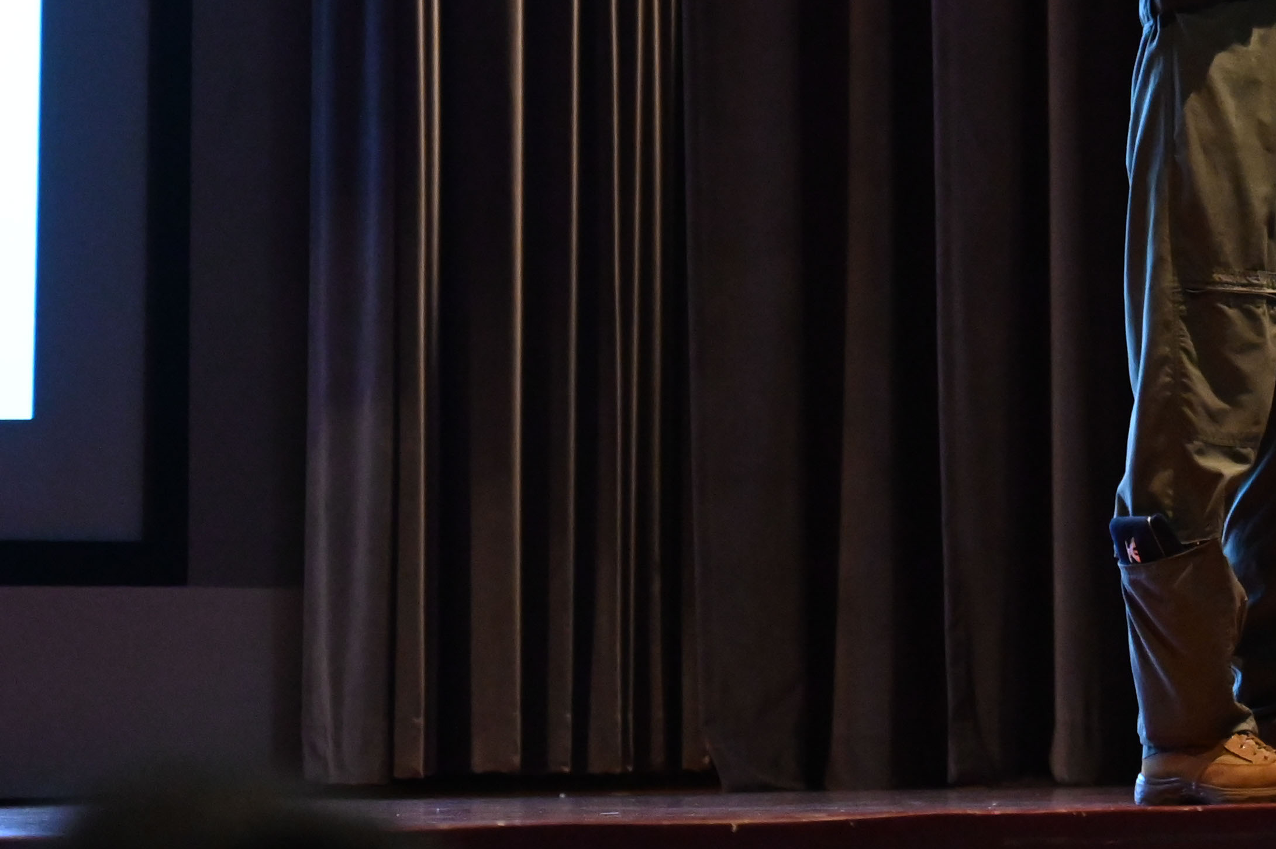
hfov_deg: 10.5
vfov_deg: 7.0
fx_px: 6872
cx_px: 1301
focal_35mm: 194
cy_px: -98
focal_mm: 70
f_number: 2.8
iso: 6400
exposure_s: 1/100
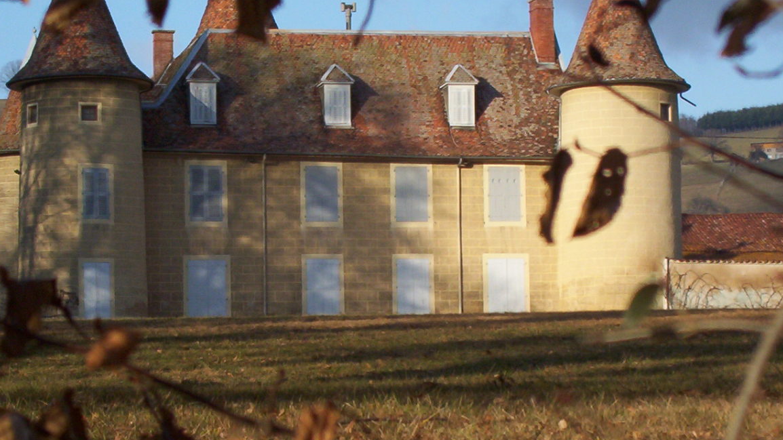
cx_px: 364
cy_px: 230
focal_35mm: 157
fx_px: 3259
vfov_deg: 7.7
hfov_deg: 13.7
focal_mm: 16.61
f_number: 4.72
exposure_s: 1/543
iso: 100
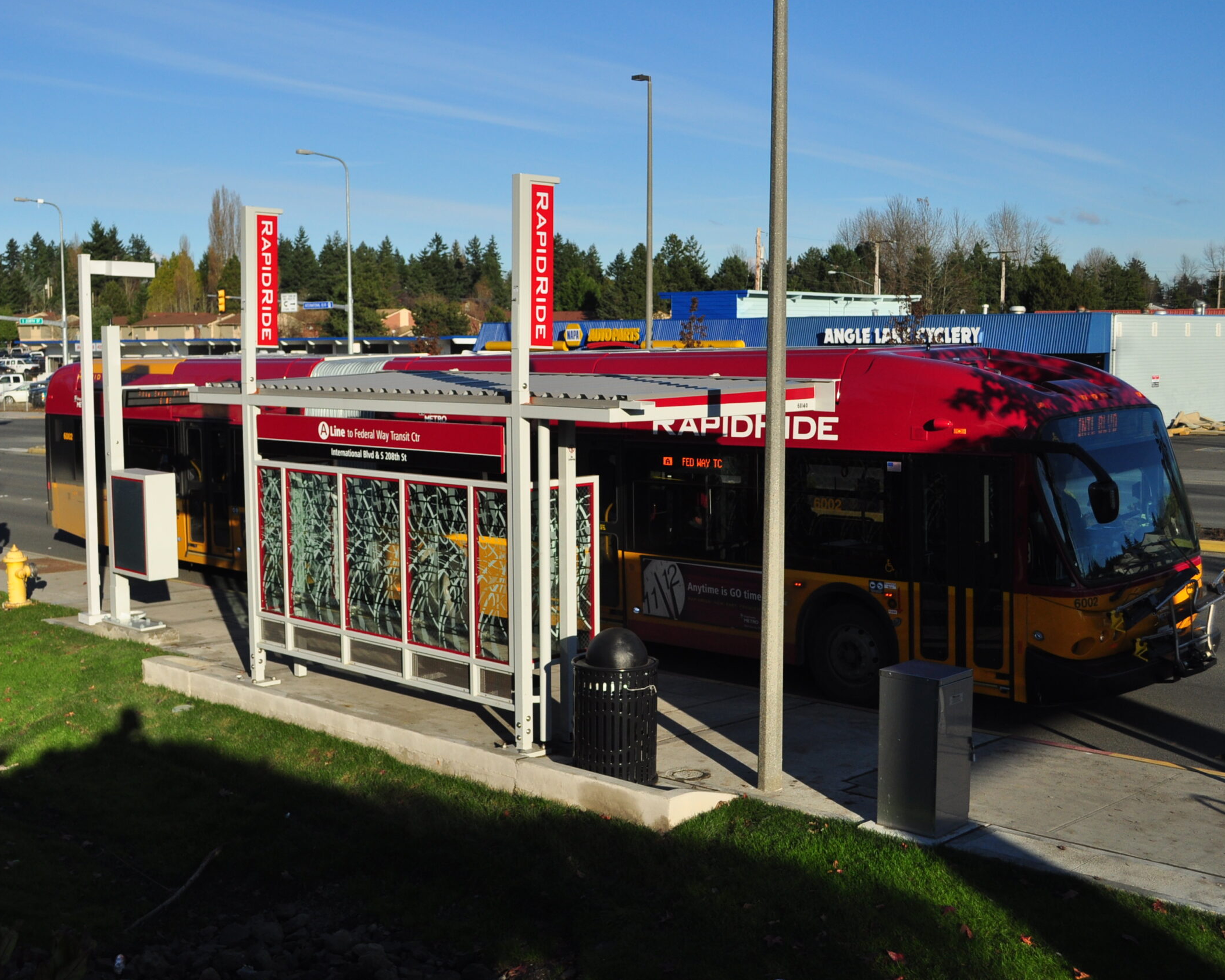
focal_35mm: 41
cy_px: 491
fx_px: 1487
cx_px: 599
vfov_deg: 36.5
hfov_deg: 44.8
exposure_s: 1/2500
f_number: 5.6
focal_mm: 24
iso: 320
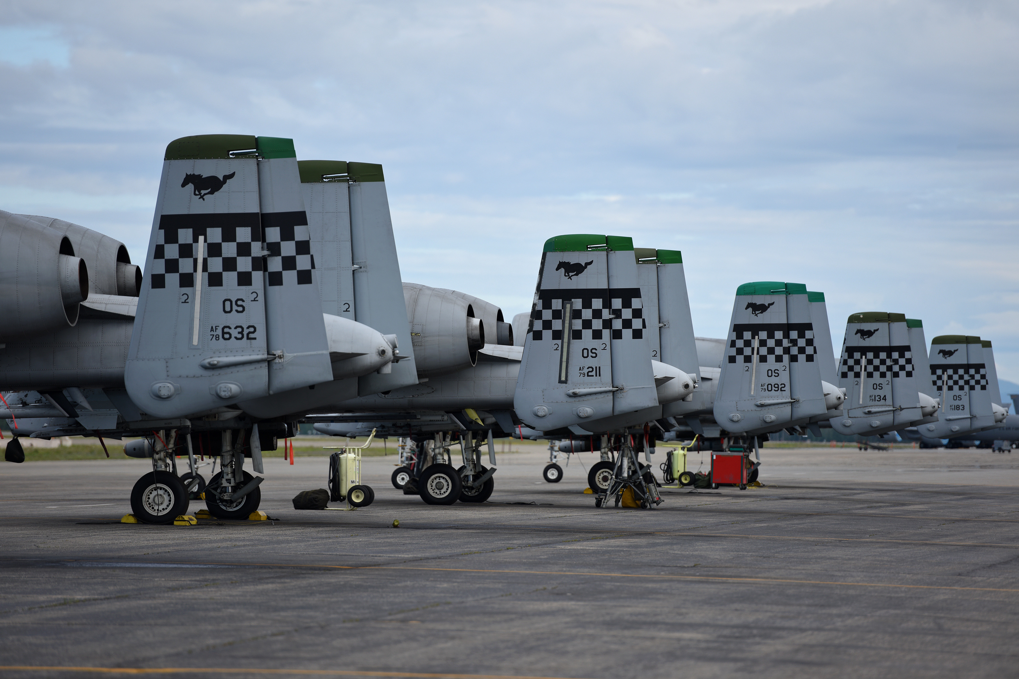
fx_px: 5661
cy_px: 340
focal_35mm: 200
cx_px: 510
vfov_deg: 6.9
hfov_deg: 10.3
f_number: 3.2
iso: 100
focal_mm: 200
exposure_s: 1/1000
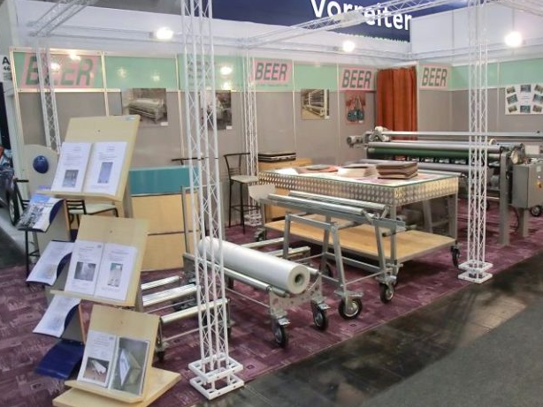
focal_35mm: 30
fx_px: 471
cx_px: 334
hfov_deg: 59.3
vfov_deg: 46.8
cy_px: 200
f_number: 3
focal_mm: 4.24
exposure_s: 1/60
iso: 320
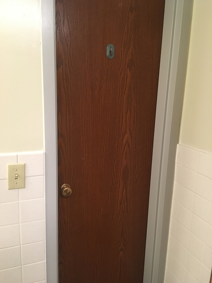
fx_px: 237
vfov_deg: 61.7
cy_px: 142
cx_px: 106
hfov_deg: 48.2
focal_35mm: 29
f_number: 2.2
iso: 200
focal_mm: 4.15
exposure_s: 1/30
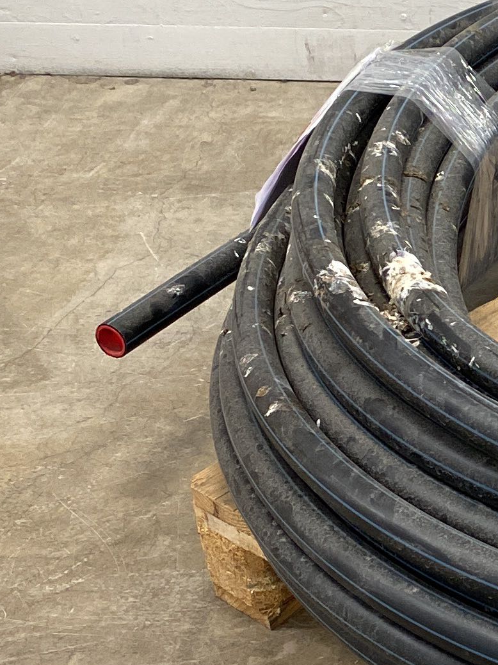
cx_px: 819
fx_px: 1938
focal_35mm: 101
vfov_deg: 19.4
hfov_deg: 13.5
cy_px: 366
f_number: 1.8
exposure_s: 1/76
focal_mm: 4.25
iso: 125
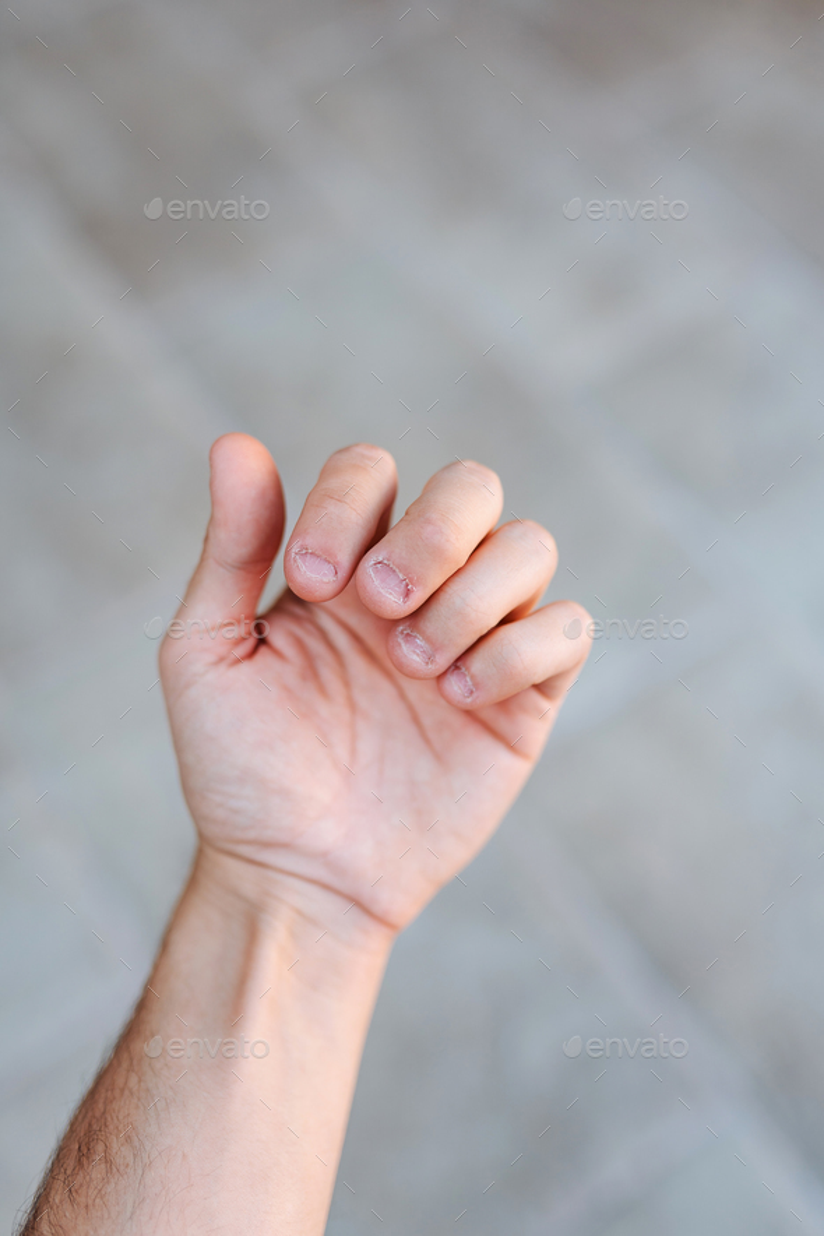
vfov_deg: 54.4
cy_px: 618
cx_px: 412
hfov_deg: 37.9
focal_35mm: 35
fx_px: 1202
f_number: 2
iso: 125
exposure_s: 1/320
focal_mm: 35
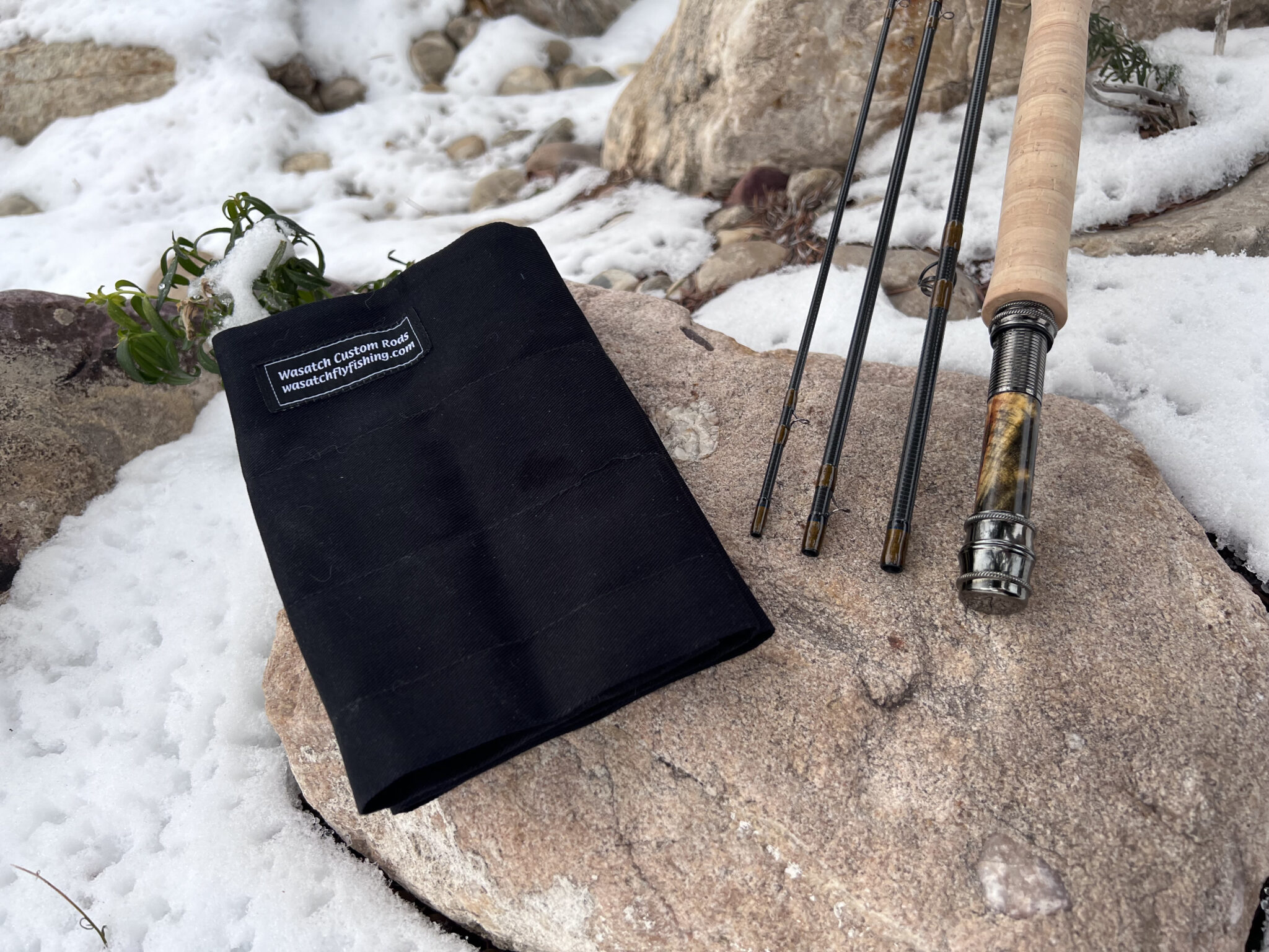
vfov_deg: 53.1
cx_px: 634
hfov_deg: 67.3
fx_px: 953
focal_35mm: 26
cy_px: 476
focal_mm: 5.7
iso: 50
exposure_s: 1/366
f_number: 1.5
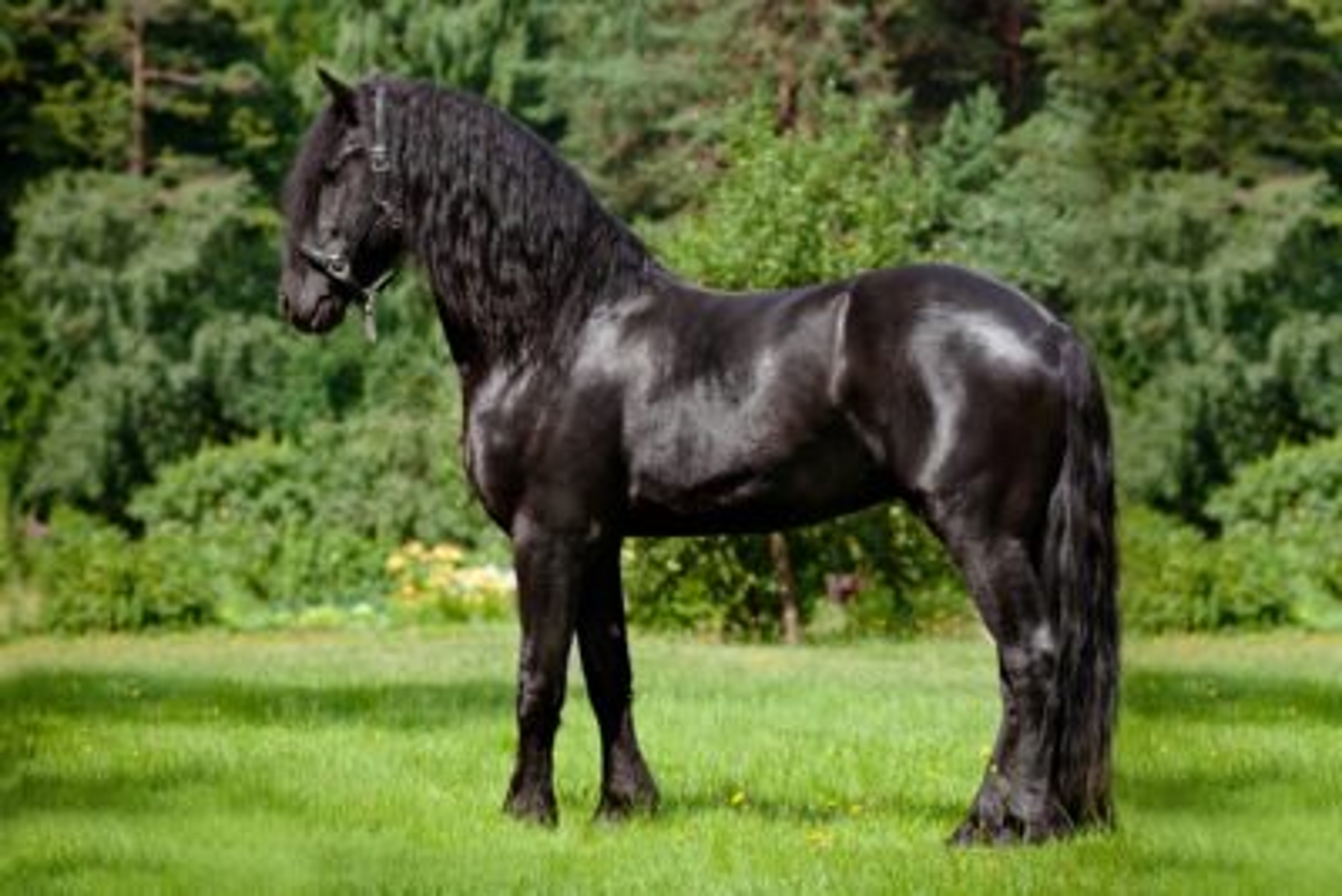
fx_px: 5593
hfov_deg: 13.7
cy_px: 448
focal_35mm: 150
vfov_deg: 9.2
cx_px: 671
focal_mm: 100
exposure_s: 1/1000
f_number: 4
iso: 200
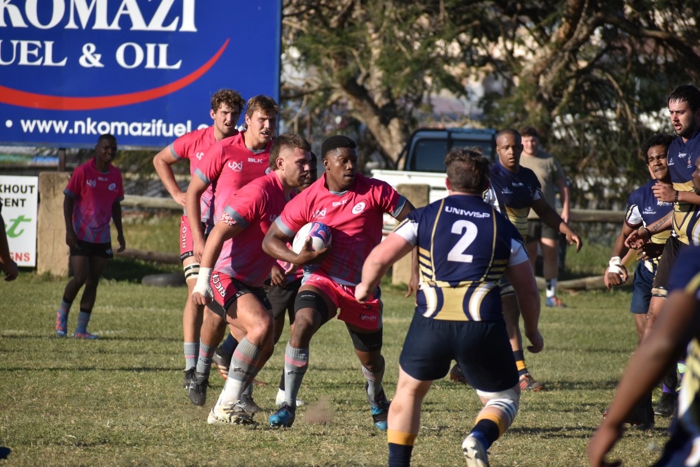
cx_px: 350
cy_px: 234
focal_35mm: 330
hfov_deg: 6.2
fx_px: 6416
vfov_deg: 4.2
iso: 200
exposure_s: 1/1000
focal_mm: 220
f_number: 5.6
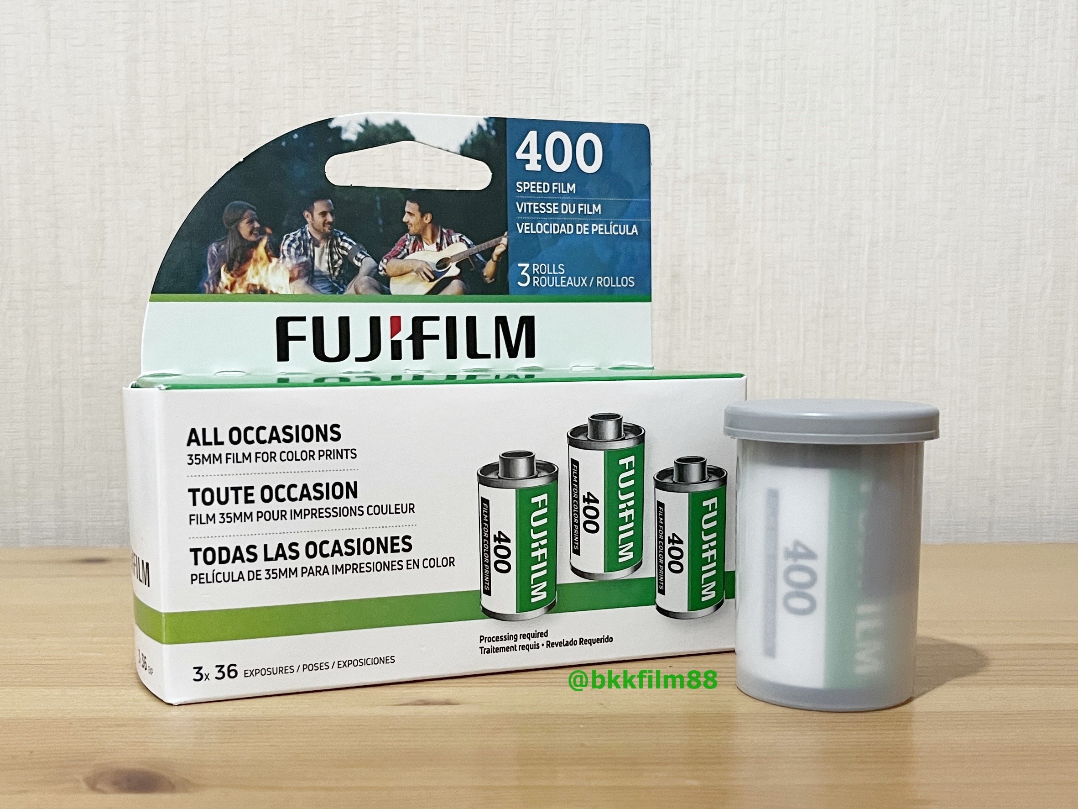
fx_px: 903
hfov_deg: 61.6
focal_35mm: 29
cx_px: 516
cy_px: 425
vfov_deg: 48.2
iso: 320
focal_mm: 5.1
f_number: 1.6
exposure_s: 1/50
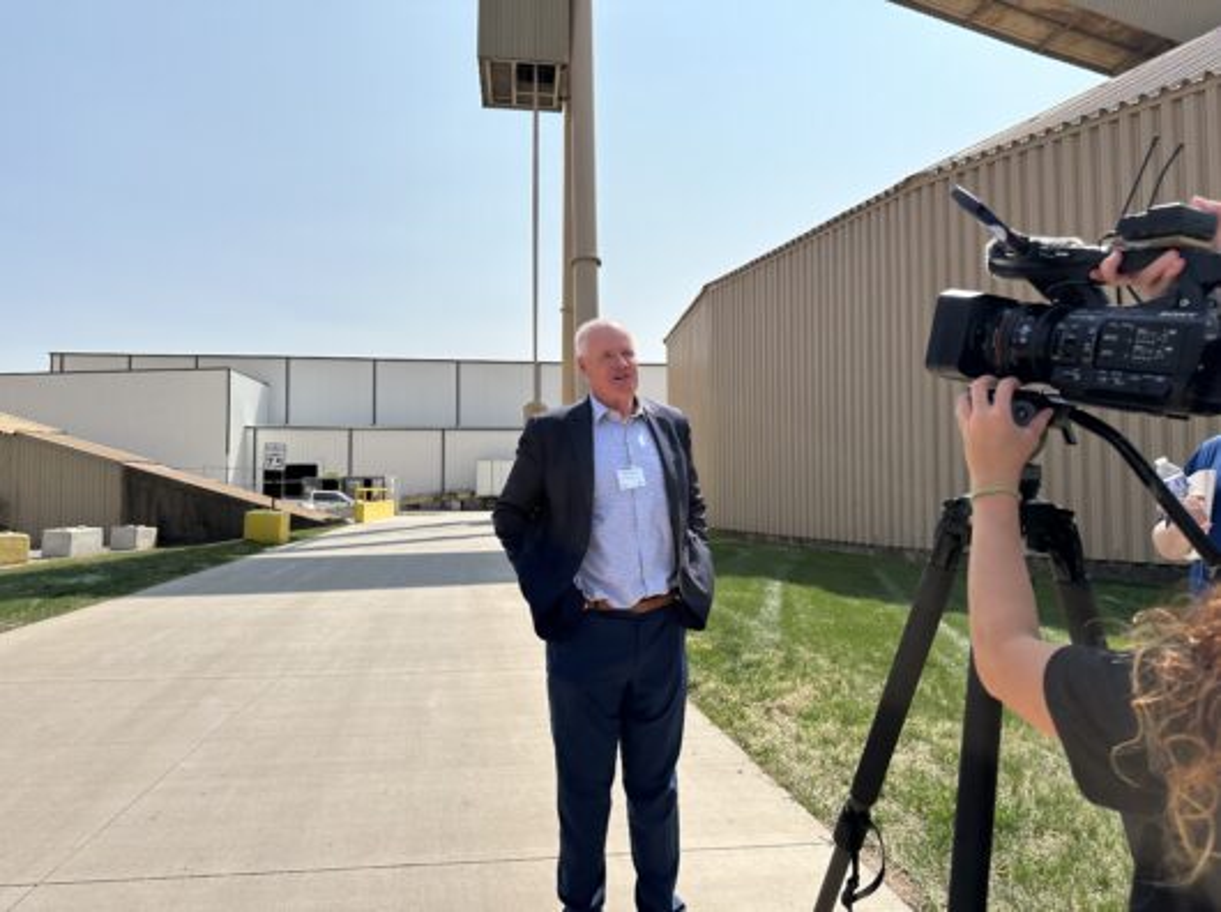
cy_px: 456
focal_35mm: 24
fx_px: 845
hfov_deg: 71.7
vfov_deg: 56.7
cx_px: 610
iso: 80
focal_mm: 6.86
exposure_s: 1/8197
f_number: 1.78
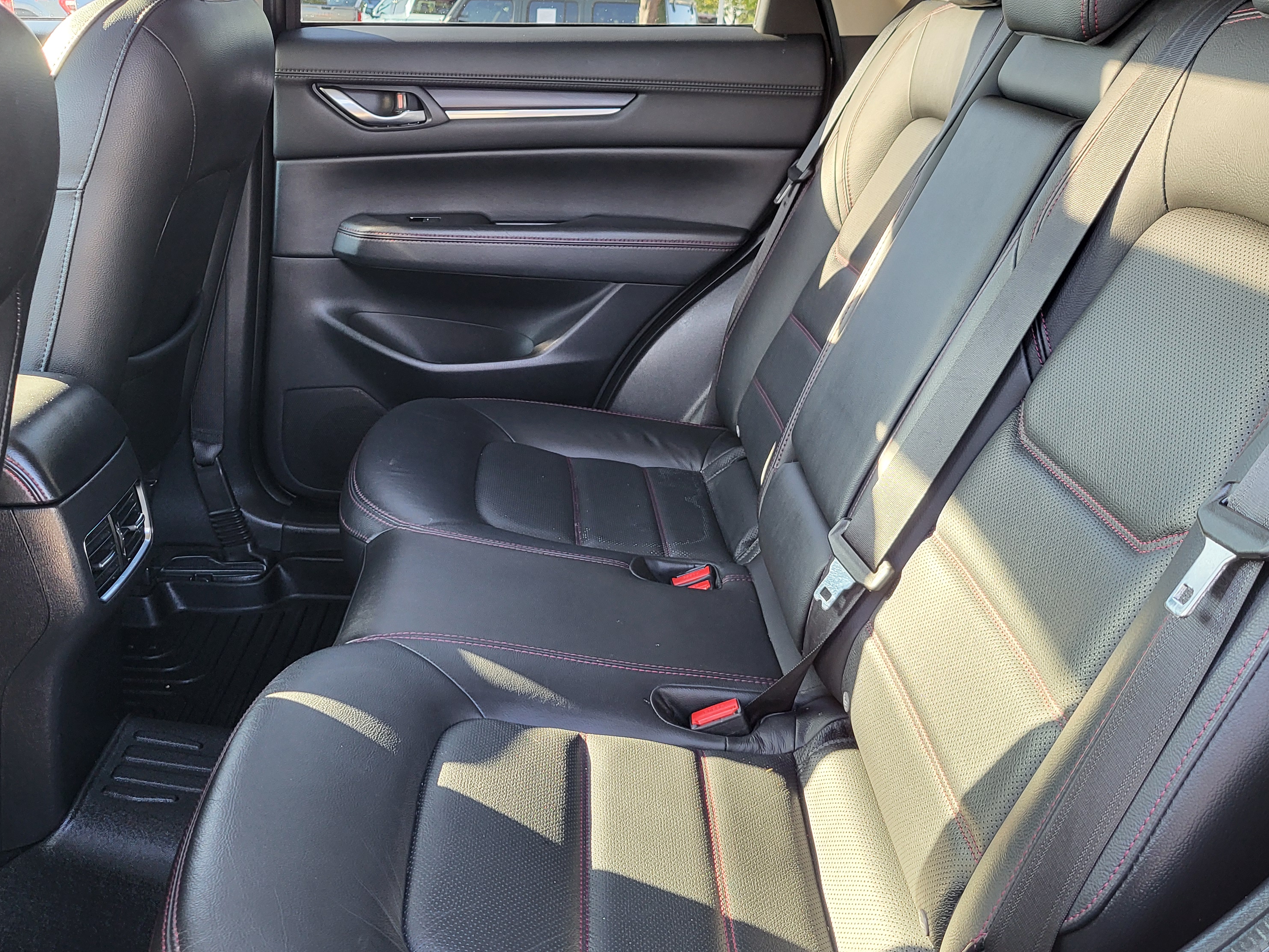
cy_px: 455
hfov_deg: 52.6
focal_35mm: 35
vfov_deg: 40.7
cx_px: 636
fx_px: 1283
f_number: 1.8
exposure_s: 1/100
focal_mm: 5.4
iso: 125
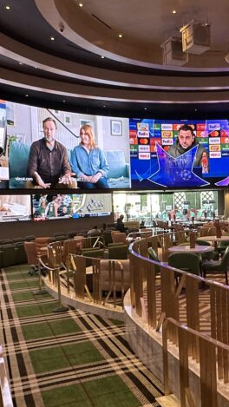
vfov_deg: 51.6
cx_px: 173
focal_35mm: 39
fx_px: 421
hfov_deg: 29.9
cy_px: 206
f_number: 2.2
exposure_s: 1/120
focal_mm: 2.22
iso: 250
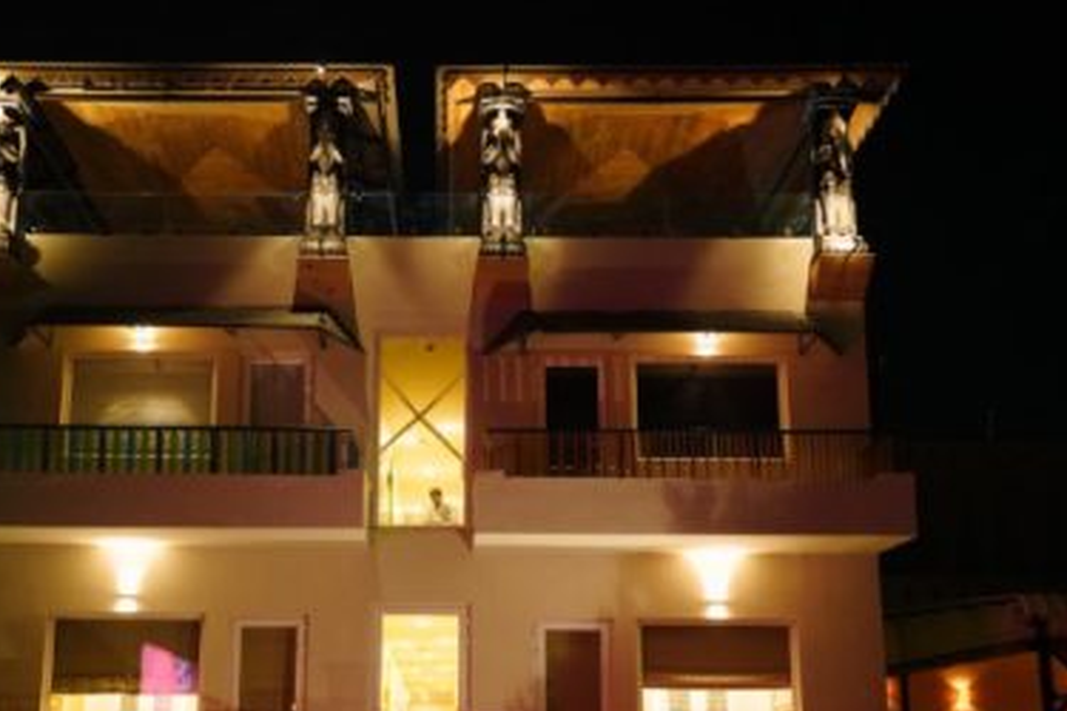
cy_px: 491
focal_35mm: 44
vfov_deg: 30.2
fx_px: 1304
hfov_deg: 44.2
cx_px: 418
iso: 8000
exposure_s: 1/125
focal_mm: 30
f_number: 4
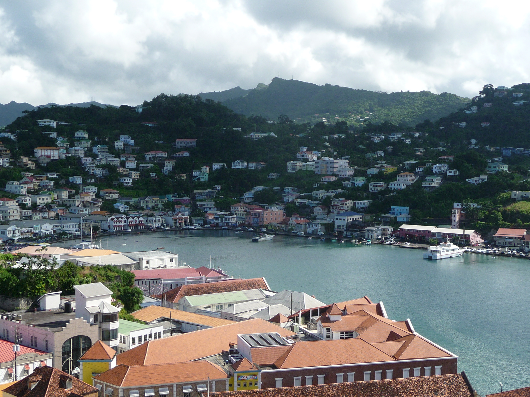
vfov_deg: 27.0
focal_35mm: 54
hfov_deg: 35.5
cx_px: 265
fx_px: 827
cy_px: 198
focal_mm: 6.7
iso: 100
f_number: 3.9
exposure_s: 1/800
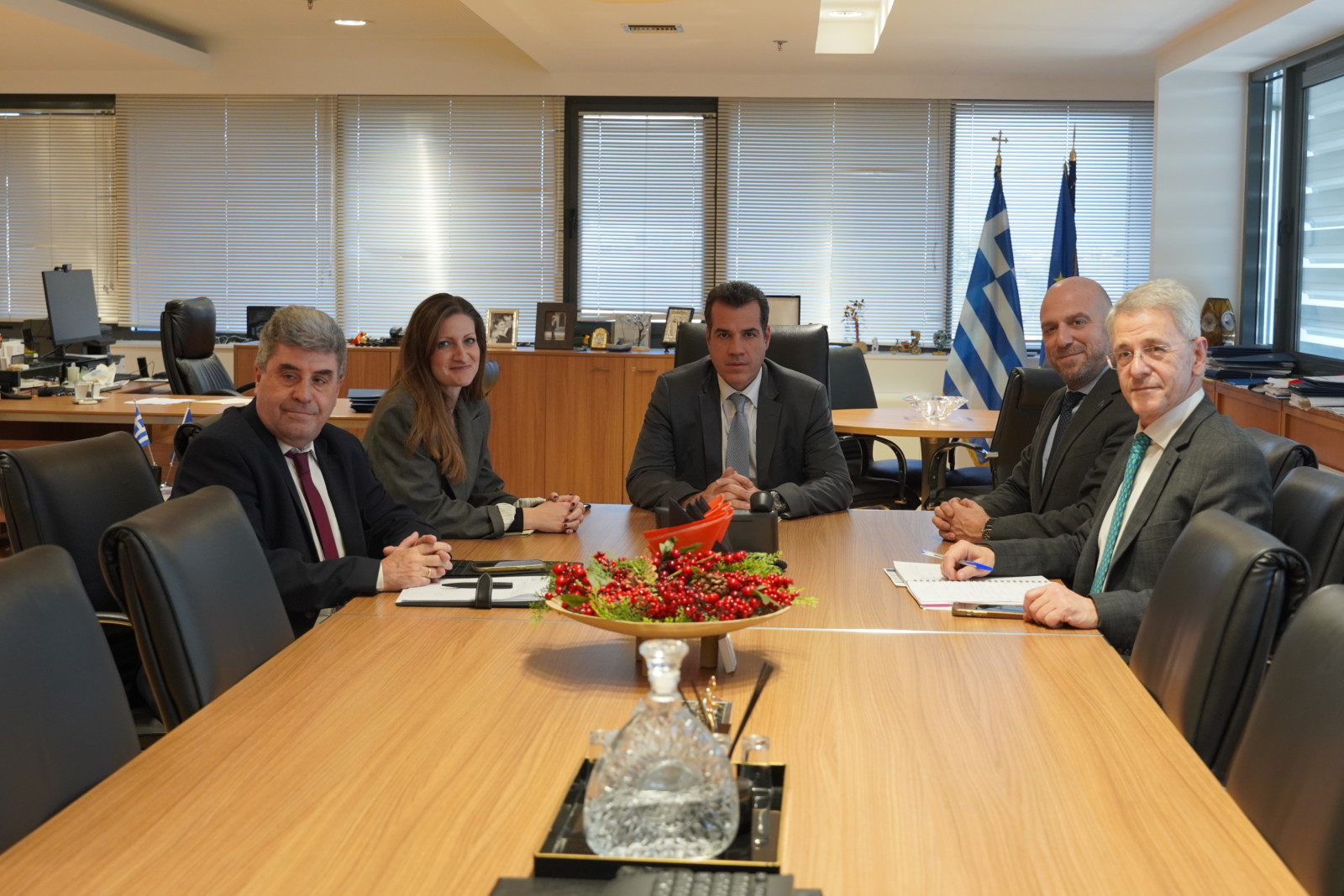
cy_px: 448
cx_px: 672
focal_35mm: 49
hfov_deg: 40.2
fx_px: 1837
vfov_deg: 27.4
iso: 800
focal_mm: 32.8
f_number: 4
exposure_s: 1/160
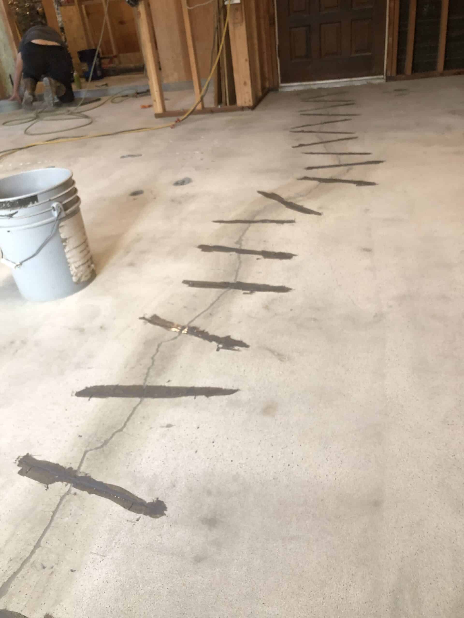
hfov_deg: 49.7
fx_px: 500
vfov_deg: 63.4
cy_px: 309
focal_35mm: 28
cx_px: 232
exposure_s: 1/30
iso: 32
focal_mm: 3.99
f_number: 1.8
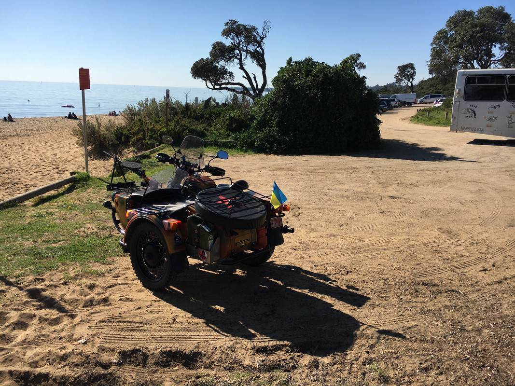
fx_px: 431
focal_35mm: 29
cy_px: 193
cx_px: 258
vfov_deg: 48.2
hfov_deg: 61.7
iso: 25
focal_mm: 4.15
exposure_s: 1/2404
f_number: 2.2
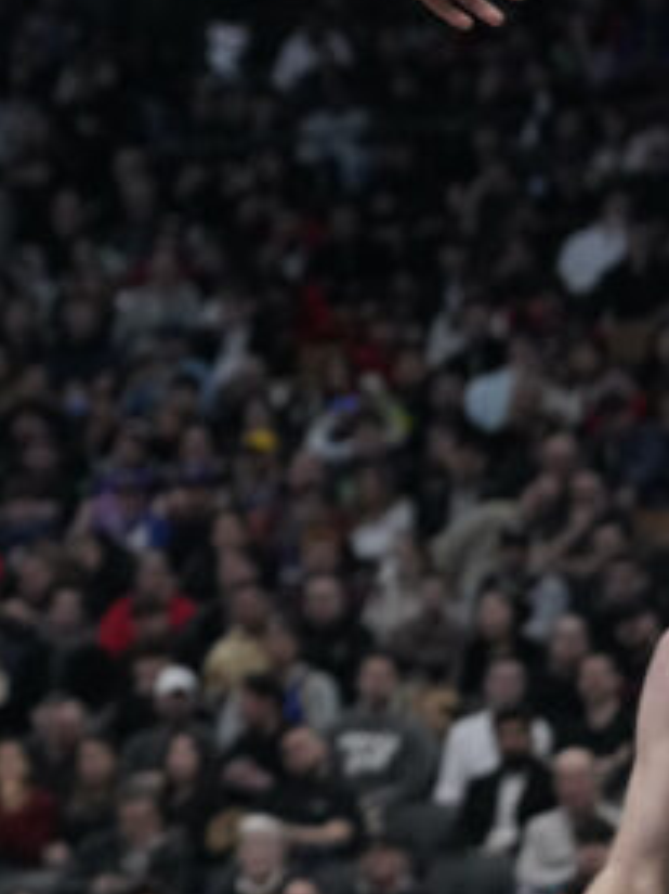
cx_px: -412
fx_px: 6009
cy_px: 403
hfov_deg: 6.3
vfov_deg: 8.5
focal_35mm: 233
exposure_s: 1/1500
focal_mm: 74
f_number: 2.8
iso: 2500
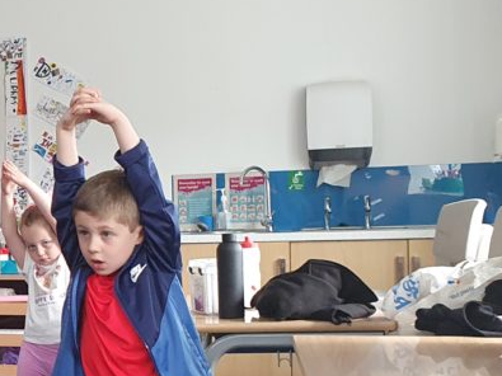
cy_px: 236
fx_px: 1203
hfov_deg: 20.8
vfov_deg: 17.7
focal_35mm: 83
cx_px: -200
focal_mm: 4.32
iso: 200
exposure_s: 1/50
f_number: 2.4
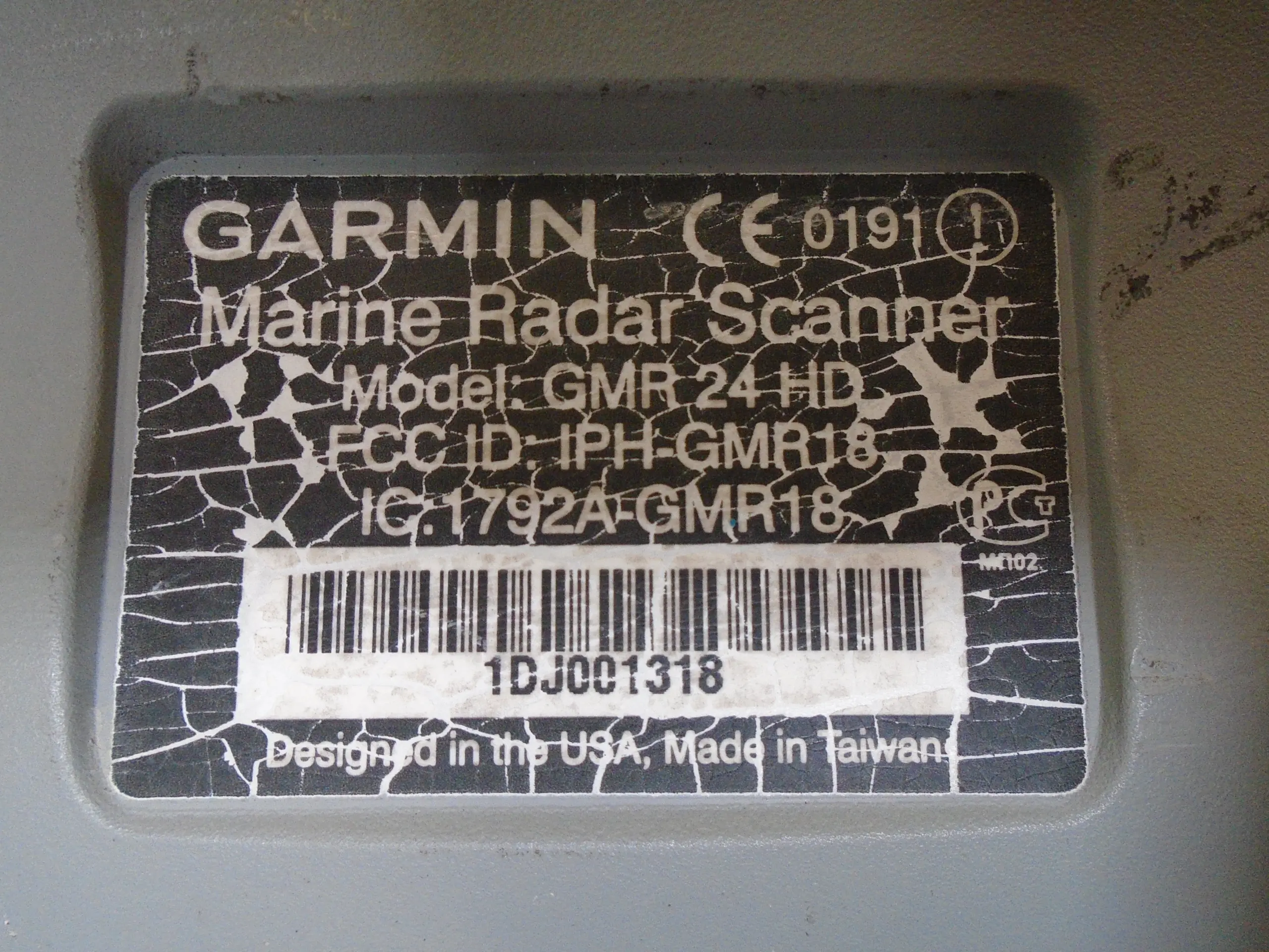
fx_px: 953
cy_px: 476
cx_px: 634
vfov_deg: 53.1
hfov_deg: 67.3
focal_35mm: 26
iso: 400
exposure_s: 1/100
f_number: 3.2
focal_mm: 4.6
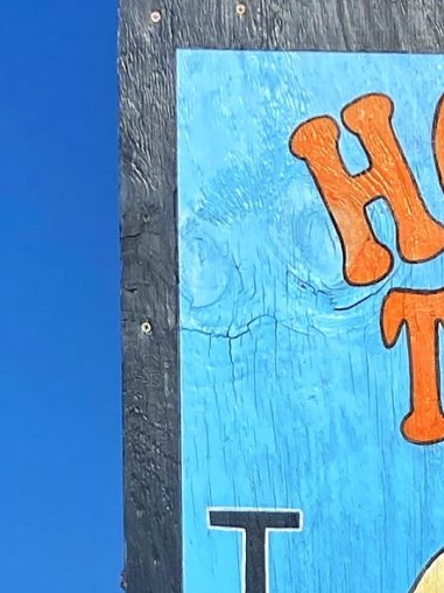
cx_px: 674
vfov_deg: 11.9
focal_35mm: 131
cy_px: 1472
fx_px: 2240
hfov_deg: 10.9
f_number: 1.8
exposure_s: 1/6757
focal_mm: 4.25
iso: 32
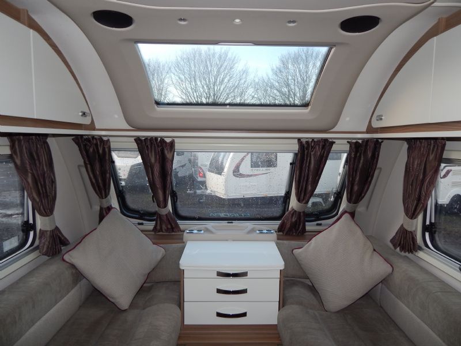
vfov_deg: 58.9
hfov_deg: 73.9
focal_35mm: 23
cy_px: 173
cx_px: 230
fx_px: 306
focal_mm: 4
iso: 125
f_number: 3
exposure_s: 1/60
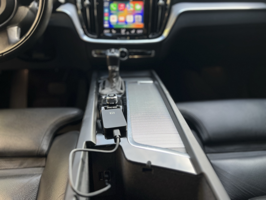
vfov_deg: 53.1
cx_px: 133
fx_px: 200
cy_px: 100
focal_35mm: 26
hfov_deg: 67.3
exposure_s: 1/121
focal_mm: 5.7
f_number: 1.5
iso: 50
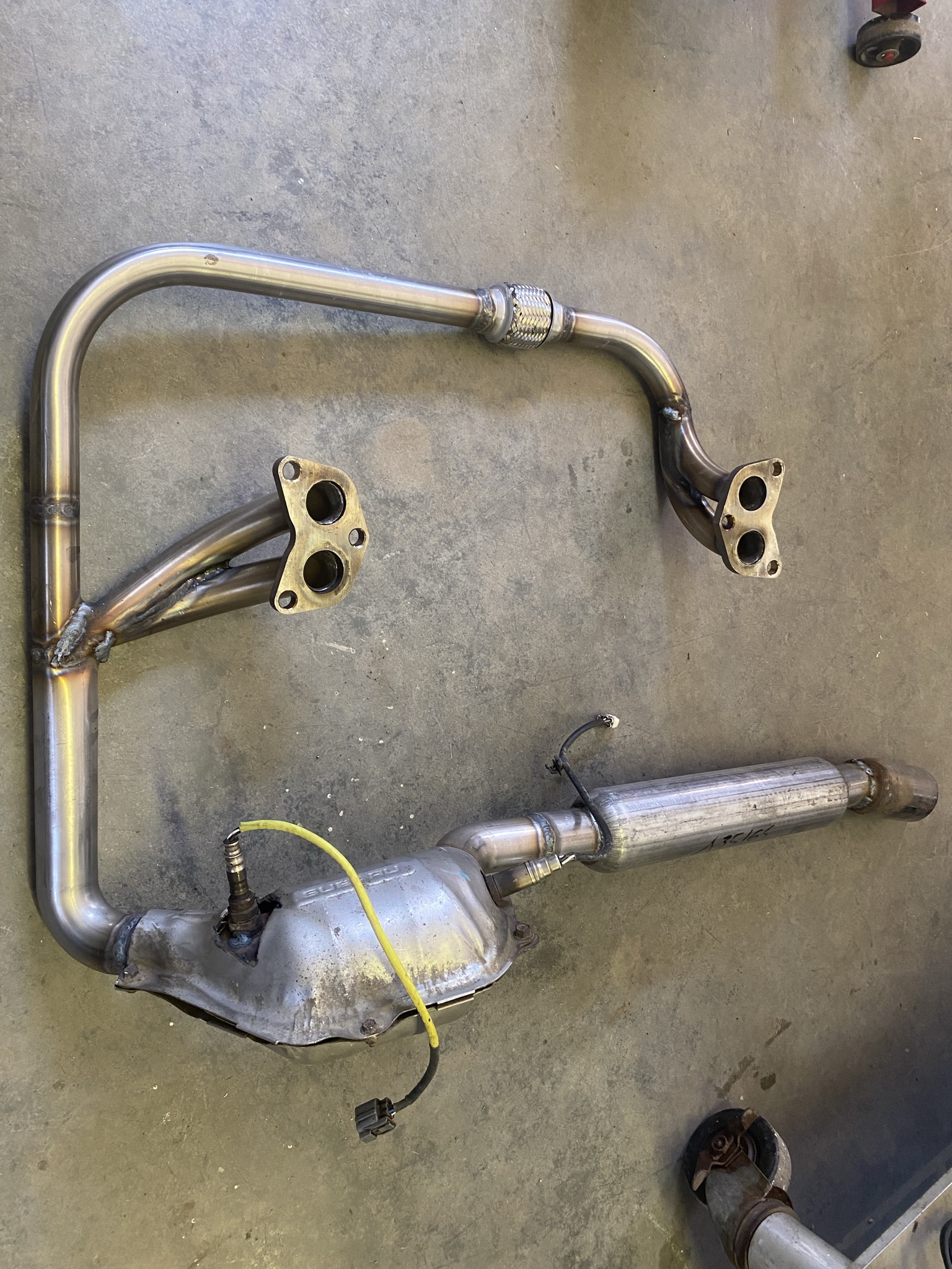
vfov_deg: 67.3
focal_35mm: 26
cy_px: 634
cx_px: 476
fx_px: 953
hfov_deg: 53.1
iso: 160
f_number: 1.8
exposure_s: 1/60
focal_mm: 4.25
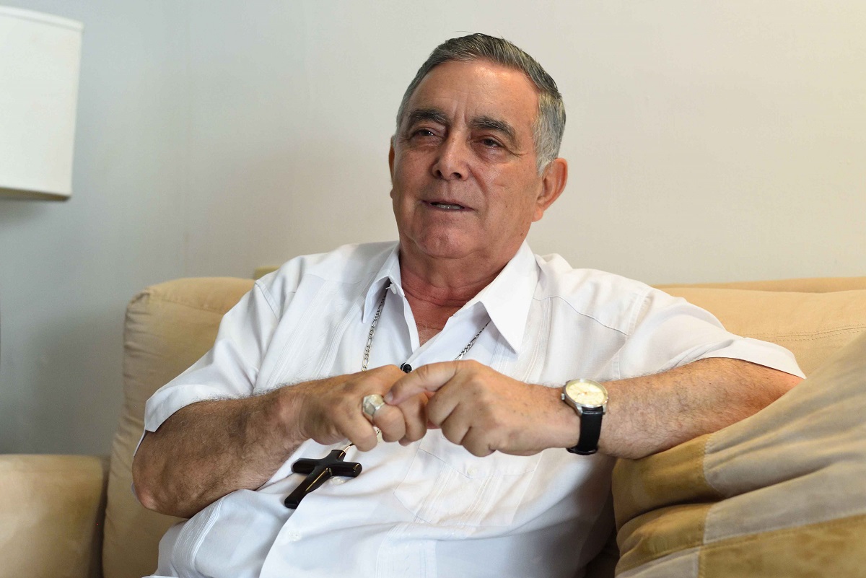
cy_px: 289
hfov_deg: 39.6
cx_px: 433
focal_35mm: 50
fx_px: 1203
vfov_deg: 27.0
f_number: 2.8
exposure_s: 1/125
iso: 2000
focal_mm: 50
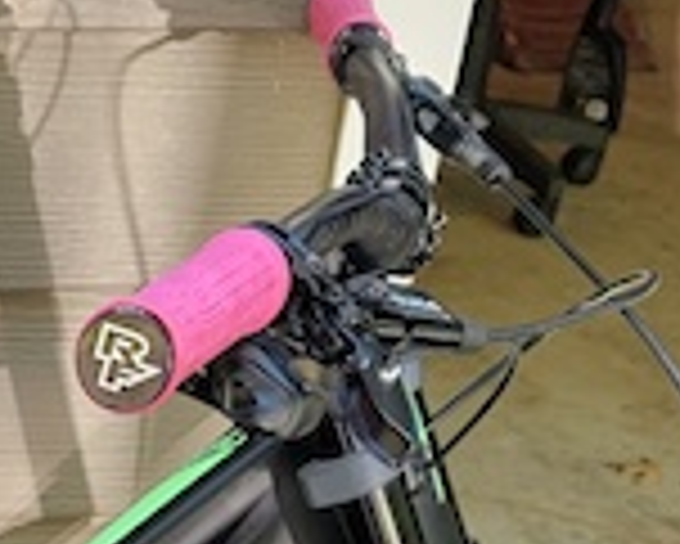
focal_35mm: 124
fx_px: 2497
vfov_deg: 11.2
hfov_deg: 14.6
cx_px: -275
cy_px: 1106
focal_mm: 6.7
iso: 125
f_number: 1.8
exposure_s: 1/120
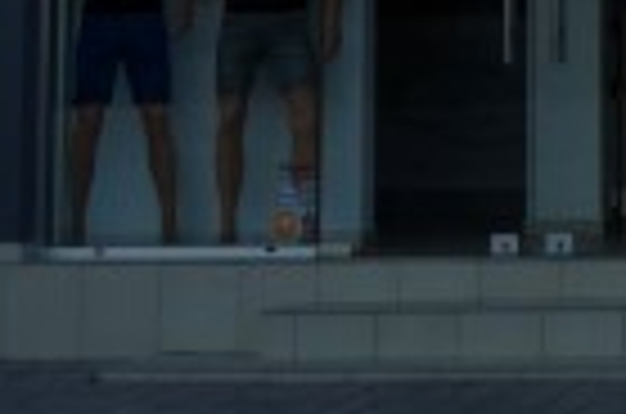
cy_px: -585
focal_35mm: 195
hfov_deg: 10.4
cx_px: 777
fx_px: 3376
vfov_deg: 6.7
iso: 100
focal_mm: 25
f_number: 14
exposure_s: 1/60
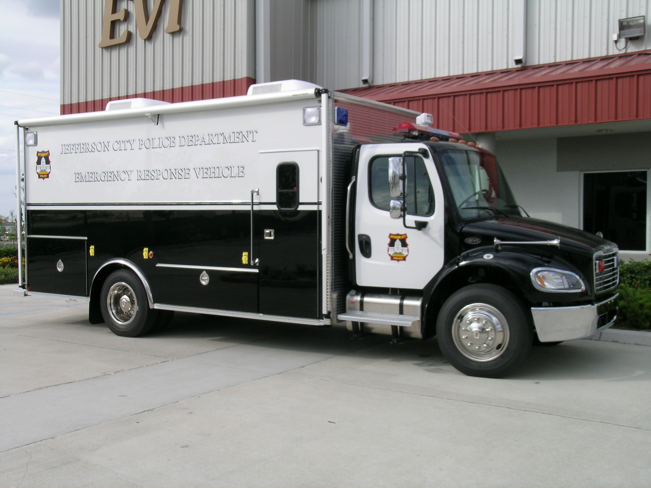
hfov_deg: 44.8
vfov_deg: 34.3
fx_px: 790
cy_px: 244
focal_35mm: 42
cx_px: 326
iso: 50
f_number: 7.2
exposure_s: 1/187
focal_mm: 8.7
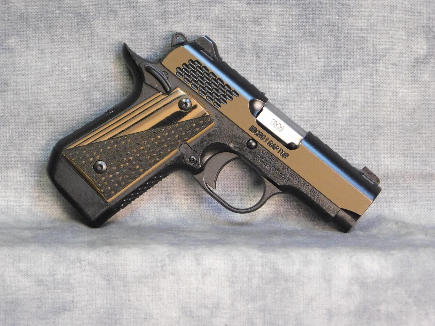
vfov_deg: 6.4
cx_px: 218
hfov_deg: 8.5
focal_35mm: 232
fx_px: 2915
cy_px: 163
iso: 800
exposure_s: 1/20
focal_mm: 41.3
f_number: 5.6
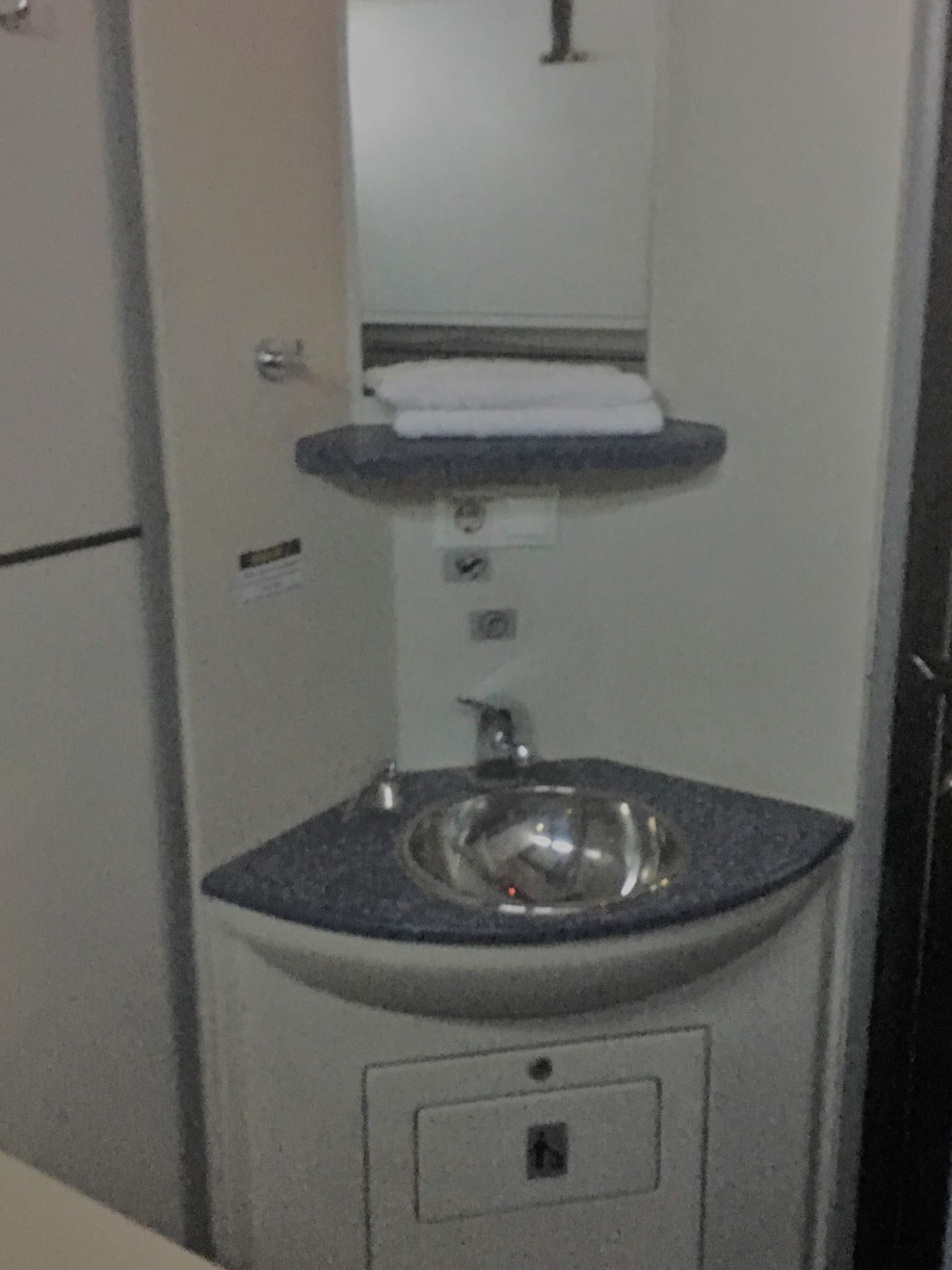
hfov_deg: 37.7
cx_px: 526
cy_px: 656
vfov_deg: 49.0
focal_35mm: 38
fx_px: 1393
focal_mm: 4.15
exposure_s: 1/17
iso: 500
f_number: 2.2
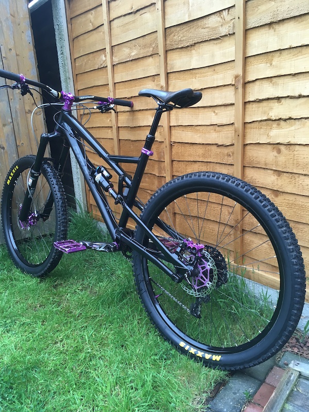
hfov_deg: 48.2
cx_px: 154
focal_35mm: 29
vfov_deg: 61.7
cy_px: 206
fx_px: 345
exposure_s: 1/33
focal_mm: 4.15
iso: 40
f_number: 2.2
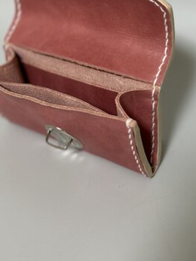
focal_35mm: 64
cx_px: 113
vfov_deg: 29.0
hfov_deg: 22.9
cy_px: 21
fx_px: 483
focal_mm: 5.7
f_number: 1.5
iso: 125
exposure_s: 1/50
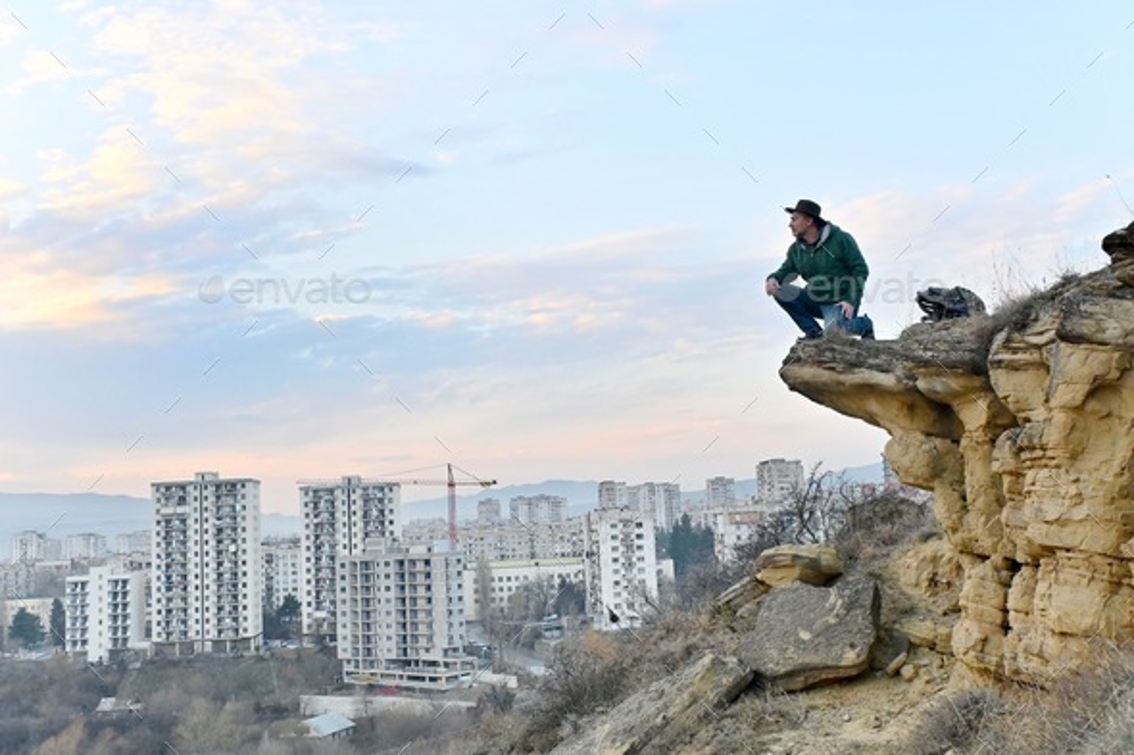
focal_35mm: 37
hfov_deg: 52.2
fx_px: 1157
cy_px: 378
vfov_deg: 36.1
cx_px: 567
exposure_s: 1/125
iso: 320
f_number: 5.6
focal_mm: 24.5
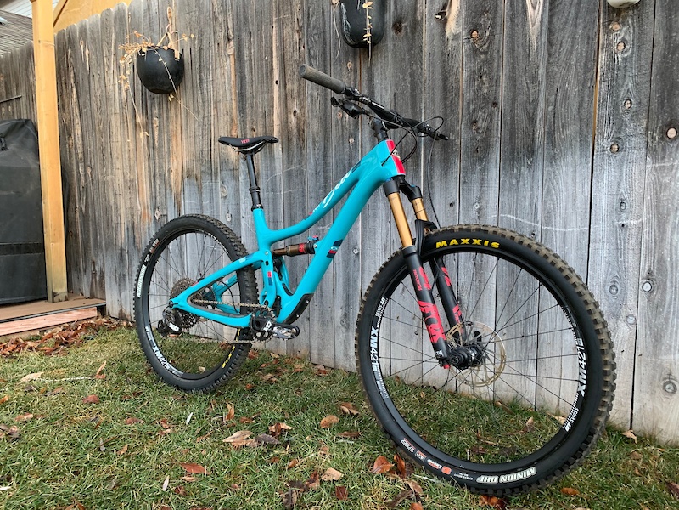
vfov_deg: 53.1
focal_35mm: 26
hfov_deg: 67.3
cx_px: 340
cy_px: 255
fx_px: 510
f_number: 1.8
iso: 200
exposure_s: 1/60
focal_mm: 4.25
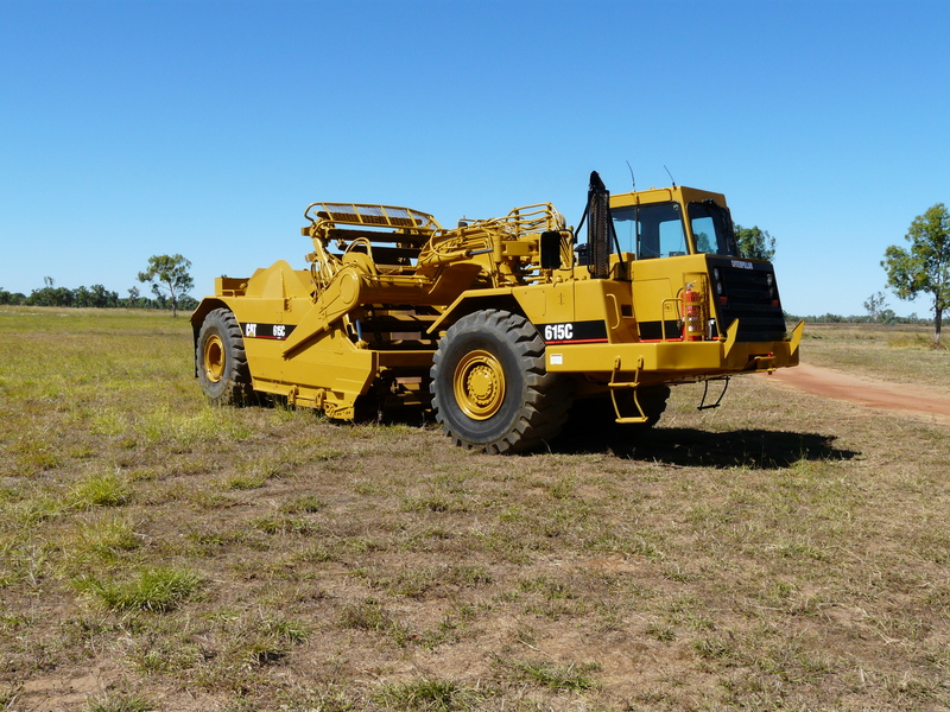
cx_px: 475
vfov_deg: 38.7
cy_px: 356
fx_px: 1015
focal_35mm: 37
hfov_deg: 50.1
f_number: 5.6
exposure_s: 1/400
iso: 100
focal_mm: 6.1
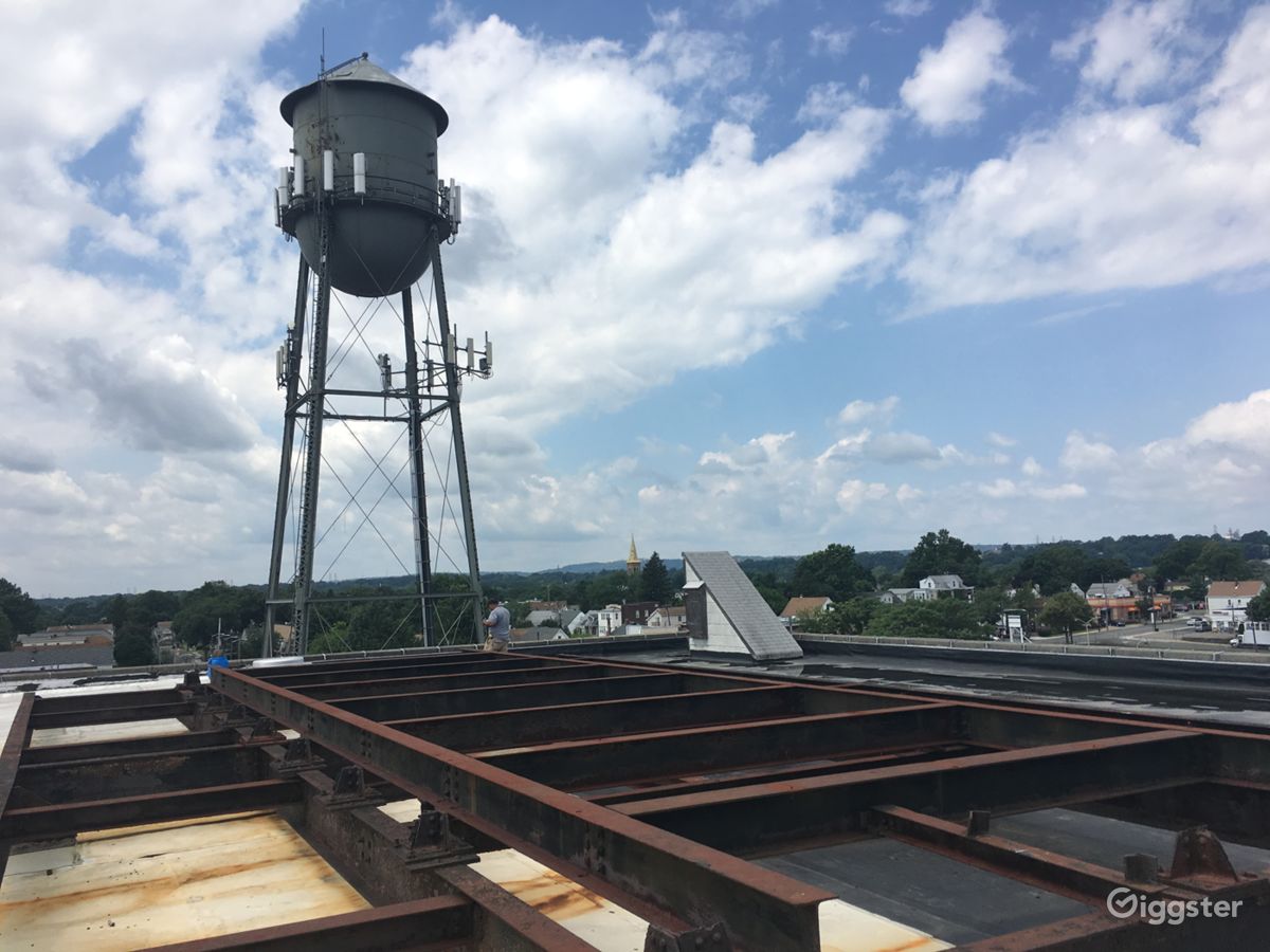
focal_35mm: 29
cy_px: 476
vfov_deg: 48.2
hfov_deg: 61.7
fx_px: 1064
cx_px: 635
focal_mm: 4.15
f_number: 2.2
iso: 25
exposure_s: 1/2331
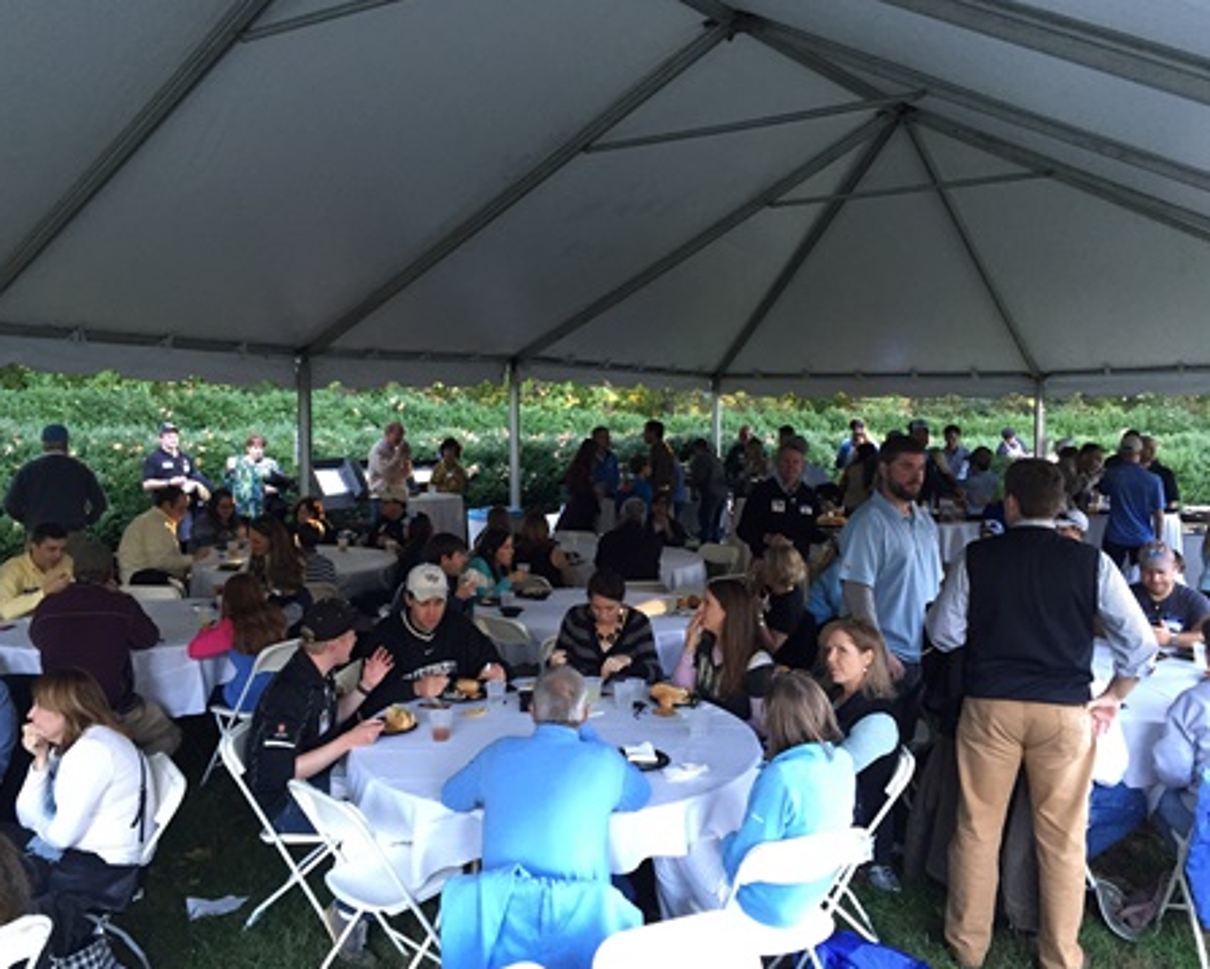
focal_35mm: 31
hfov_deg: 57.1
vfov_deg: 47.1
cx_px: 585
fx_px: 1111
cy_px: 475
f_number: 2.2
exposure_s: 1/30
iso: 125
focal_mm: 4.15
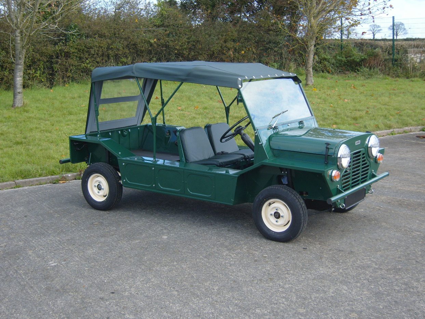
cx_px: 212
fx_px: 651
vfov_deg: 27.5
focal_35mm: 53
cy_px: 160
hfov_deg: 36.2
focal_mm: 11
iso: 80
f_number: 3.5
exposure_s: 1/350
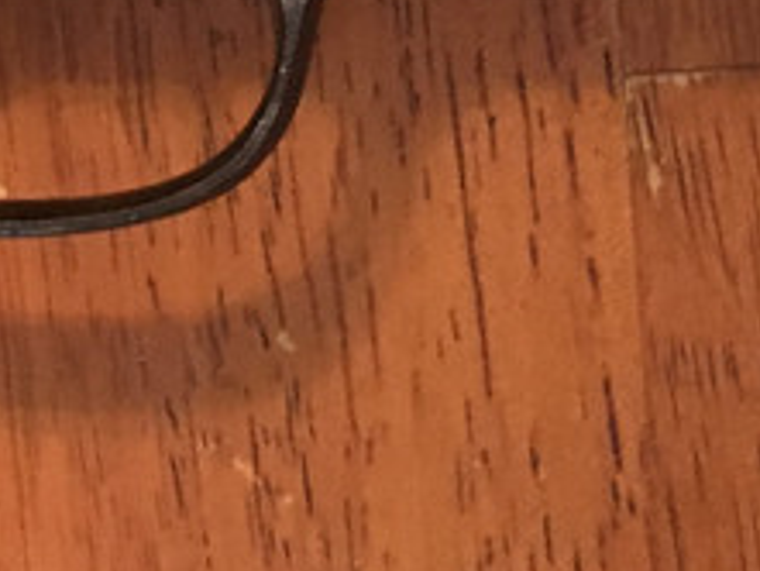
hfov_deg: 14.1
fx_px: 3075
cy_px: -516
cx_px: 428
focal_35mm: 140
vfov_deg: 9.9
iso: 200
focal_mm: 4.15
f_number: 2.2
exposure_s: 1/15
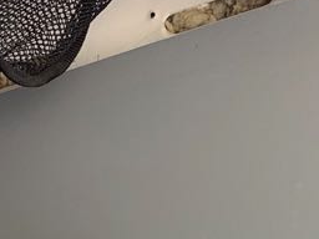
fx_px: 1309
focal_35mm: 142
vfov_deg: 9.3
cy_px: 585
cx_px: -174
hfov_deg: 13.1
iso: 50
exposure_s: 1/121
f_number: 1.8
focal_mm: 4.25
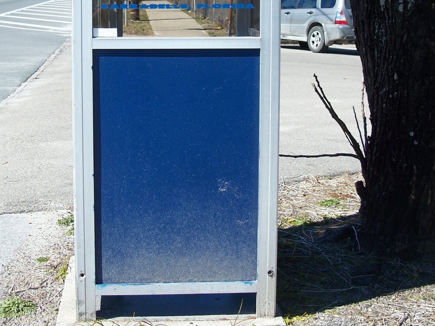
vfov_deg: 21.8
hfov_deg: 29.3
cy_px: 43
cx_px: 165
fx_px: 829
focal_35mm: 66
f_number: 2.8
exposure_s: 1/640
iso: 64
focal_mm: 7.8
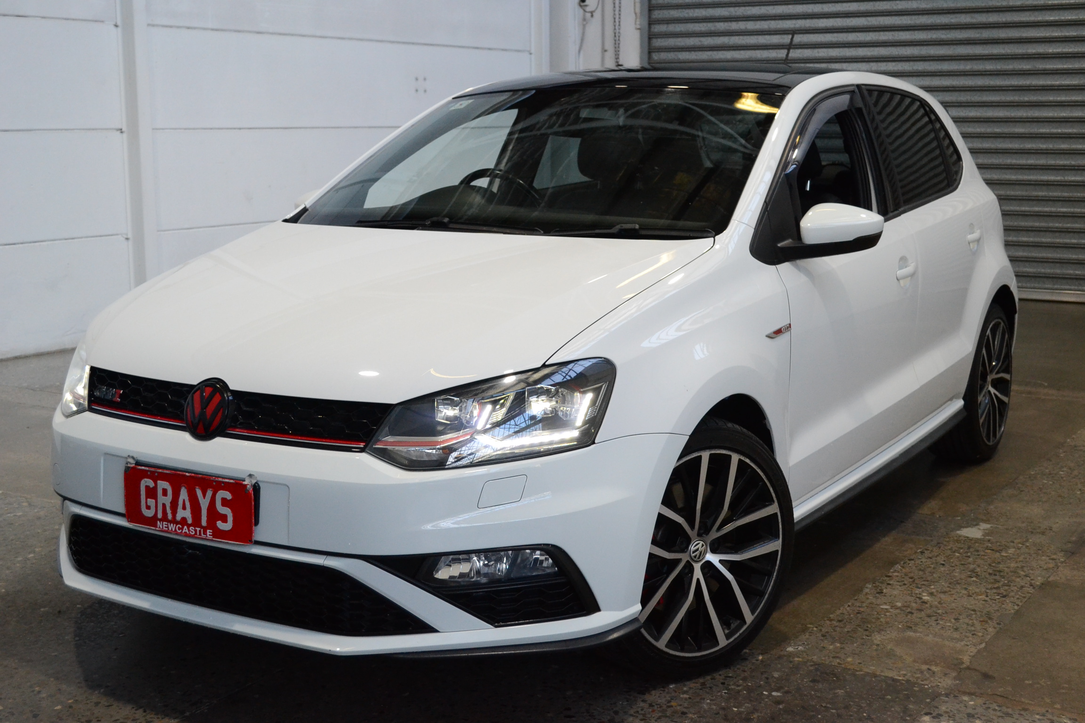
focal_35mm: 45
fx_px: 1356
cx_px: 542
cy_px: 362
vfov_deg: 29.9
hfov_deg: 43.6
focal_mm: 30
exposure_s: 1/400
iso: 1600
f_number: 4.5
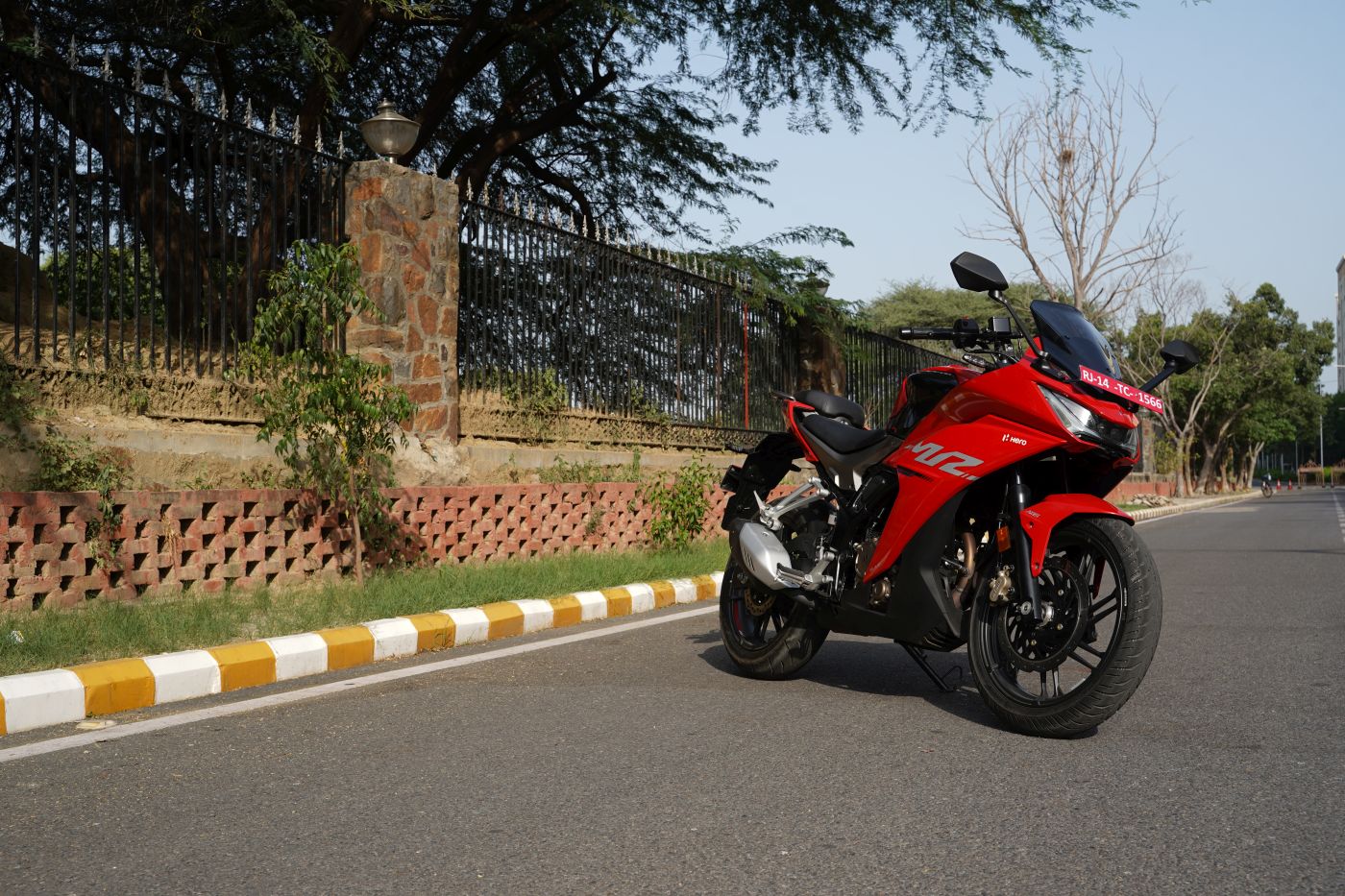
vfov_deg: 35.0
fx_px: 1419
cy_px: 448
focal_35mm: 38
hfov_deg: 50.7
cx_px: 672
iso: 50
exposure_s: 1/100
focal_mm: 38
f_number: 8
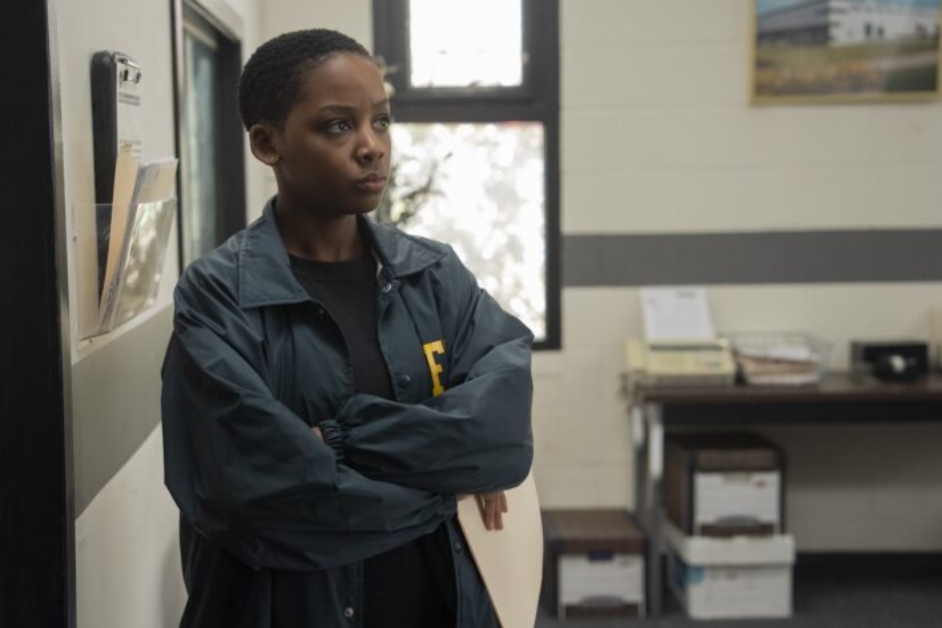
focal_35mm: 64
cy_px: 311
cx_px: 442
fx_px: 1675
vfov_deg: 21.2
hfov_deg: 31.4
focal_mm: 59
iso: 5000
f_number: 3.5
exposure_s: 1/200
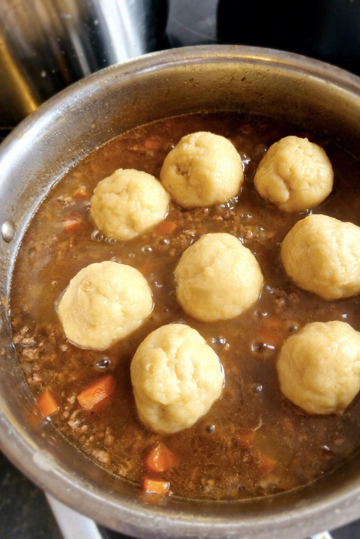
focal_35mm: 24
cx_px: 202
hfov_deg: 53.0
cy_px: 270
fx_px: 360
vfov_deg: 73.7
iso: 80
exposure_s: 1/50
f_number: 1.8
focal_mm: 5.5
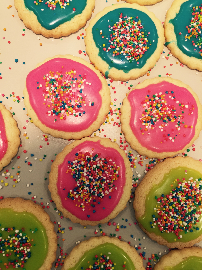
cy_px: 135
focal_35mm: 29
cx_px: 101
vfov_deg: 61.7
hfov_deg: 48.2
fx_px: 226
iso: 40
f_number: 2.2
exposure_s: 1/50
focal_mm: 4.15
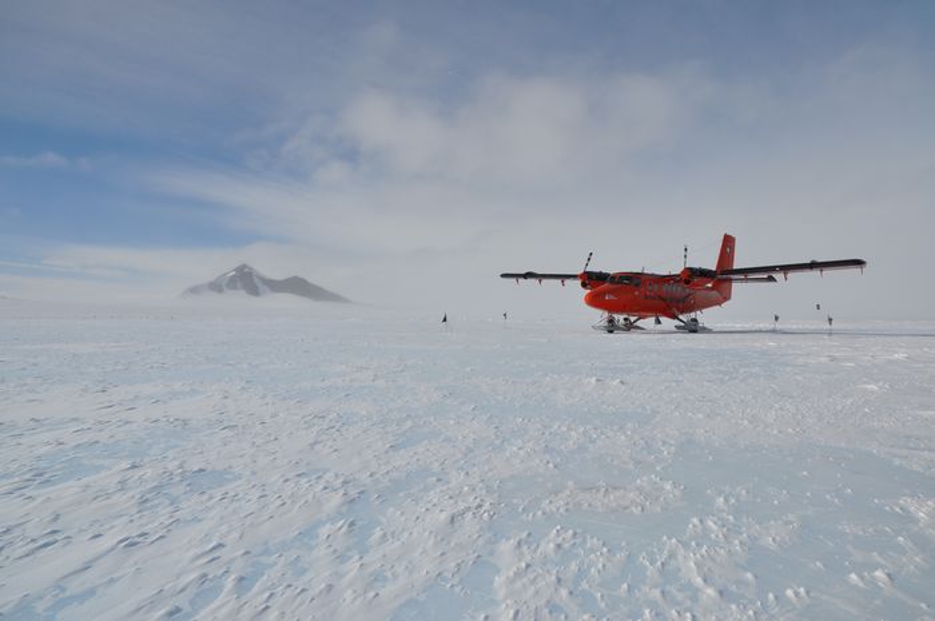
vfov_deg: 47.8
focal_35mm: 27
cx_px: 468
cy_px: 310
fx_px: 700
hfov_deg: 67.4
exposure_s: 1/500
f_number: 11
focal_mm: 18
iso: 200
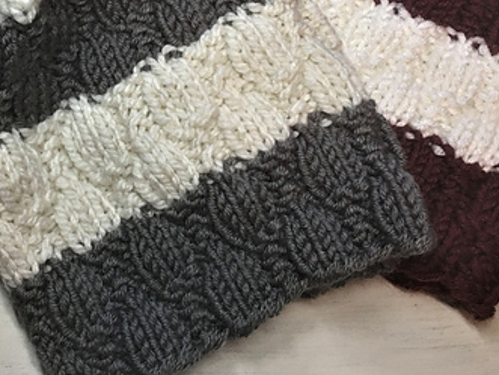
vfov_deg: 25.3
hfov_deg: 33.7
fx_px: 808
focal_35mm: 56
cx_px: 131
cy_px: 33
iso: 40
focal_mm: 4.15
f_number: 2.2
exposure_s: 1/15
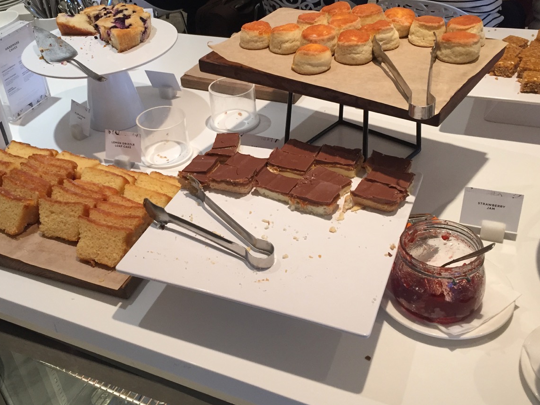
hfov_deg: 48.7
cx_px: 219
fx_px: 593
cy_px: 194
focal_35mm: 38
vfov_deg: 37.7
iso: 80
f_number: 2.2
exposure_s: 1/33
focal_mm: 4.15
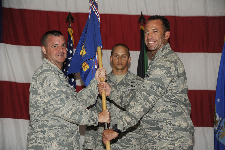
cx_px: 112
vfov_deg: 13.7
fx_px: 625
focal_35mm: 100
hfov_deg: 20.4
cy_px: 75
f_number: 5.6
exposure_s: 1/80
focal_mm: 100
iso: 400
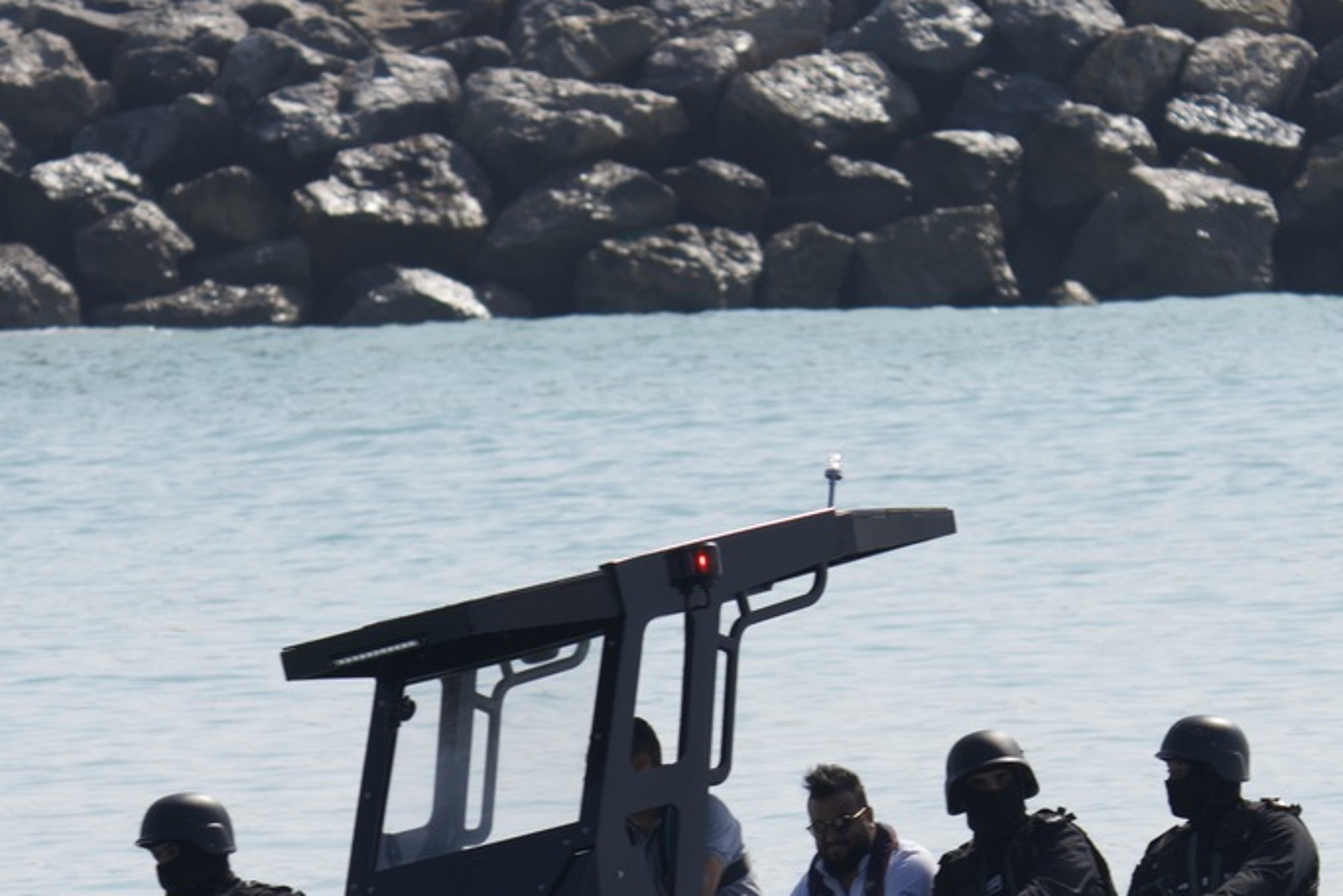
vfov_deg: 1.5
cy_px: 1085
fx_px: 33916
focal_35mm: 909
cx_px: 735
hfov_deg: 2.3
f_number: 5.6
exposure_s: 1/640
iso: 80
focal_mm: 261
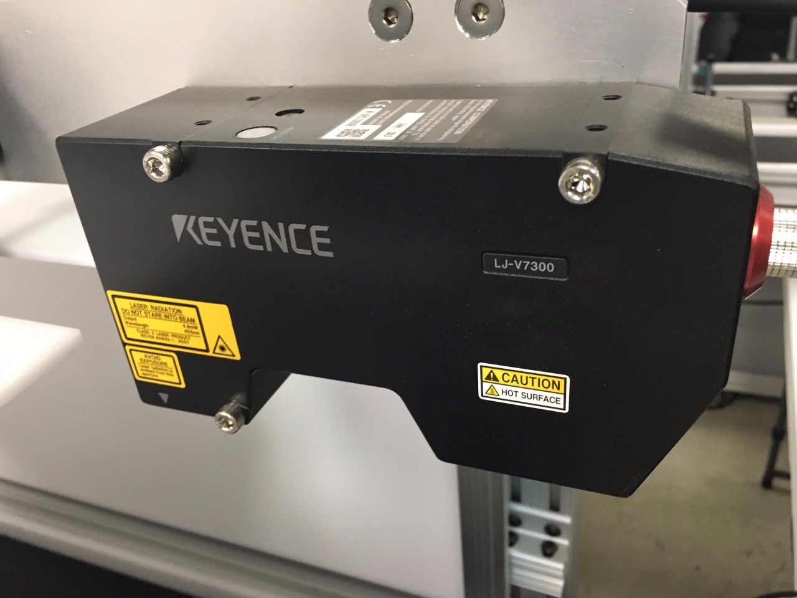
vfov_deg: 48.2
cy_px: 299
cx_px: 398
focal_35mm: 29
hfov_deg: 61.7
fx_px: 668
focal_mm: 4.15
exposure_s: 1/17
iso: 200
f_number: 2.2
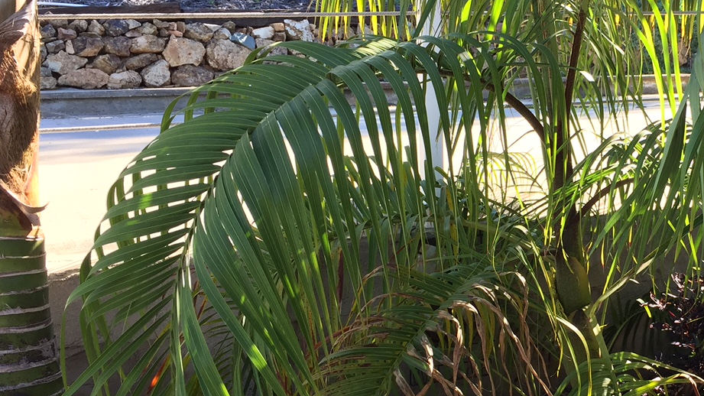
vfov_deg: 21.3
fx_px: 1045
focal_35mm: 56
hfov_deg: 35.5
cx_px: 599
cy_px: 271
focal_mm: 4.15
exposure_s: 1/164
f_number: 2.2
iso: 32
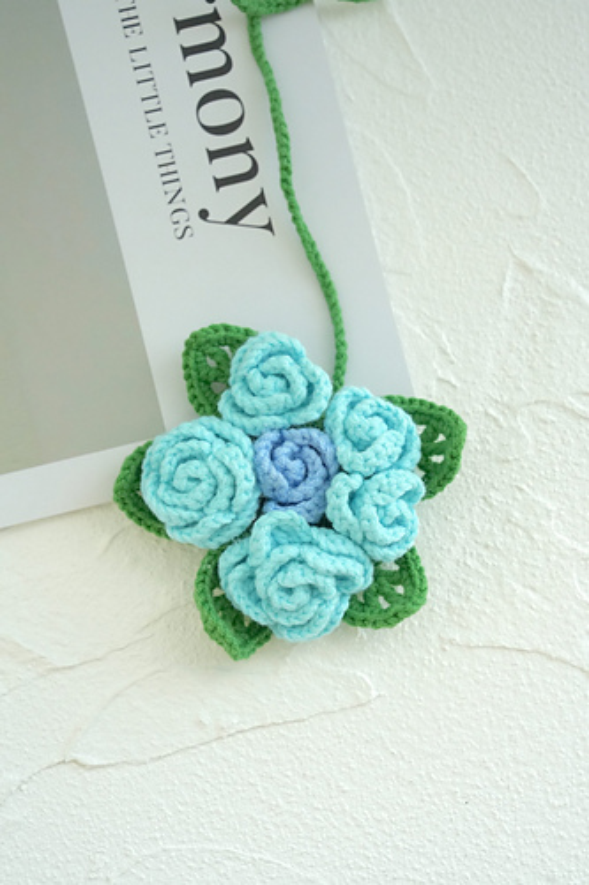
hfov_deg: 19.4
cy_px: 442
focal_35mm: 70
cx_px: 294
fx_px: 1719
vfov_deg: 28.9
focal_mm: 70
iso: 4000
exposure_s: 1/500
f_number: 7.1
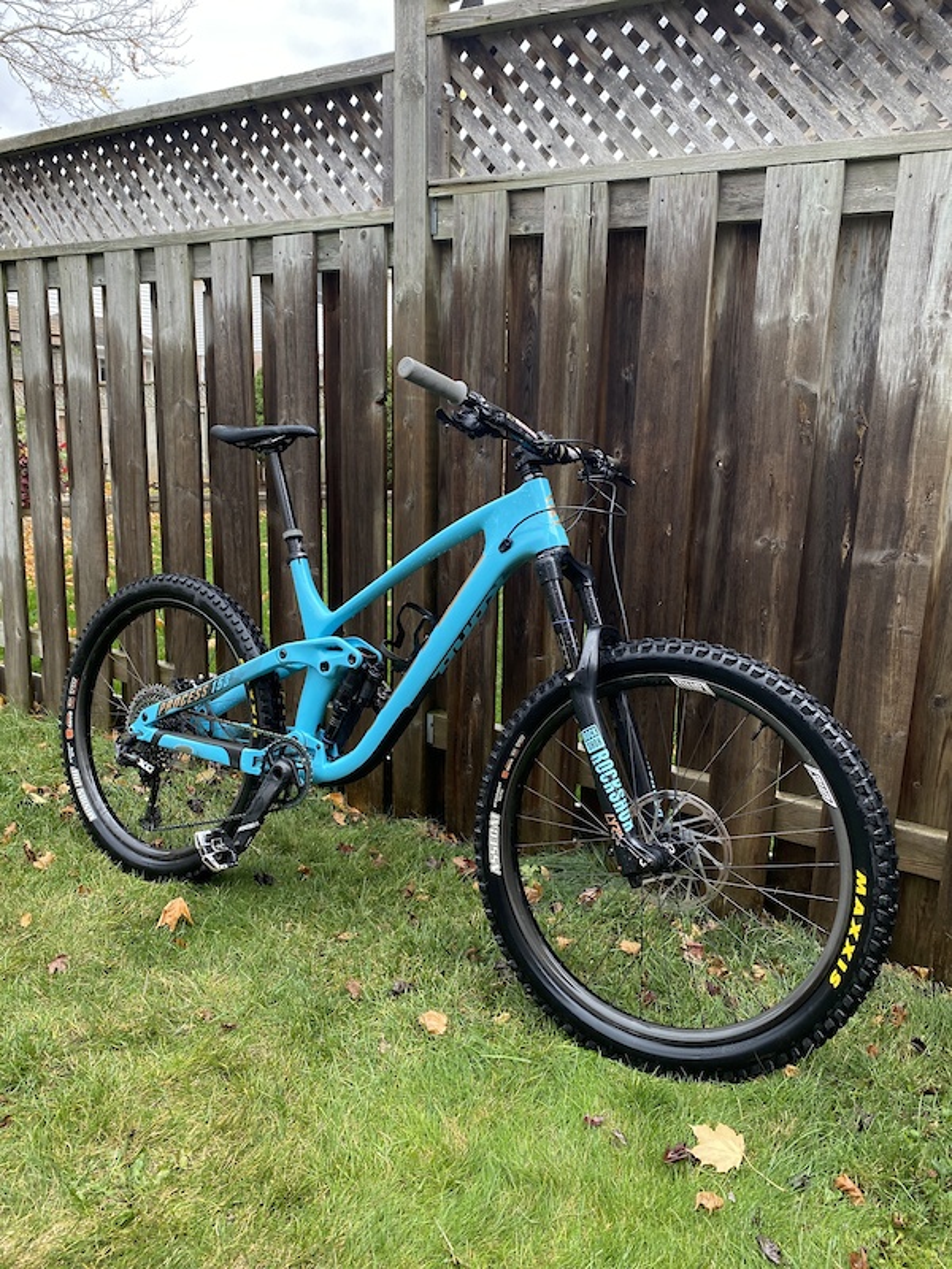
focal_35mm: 26
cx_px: 476
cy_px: 634
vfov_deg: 67.3
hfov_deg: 53.1
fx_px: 953
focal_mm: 4.25
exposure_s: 1/121
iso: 80
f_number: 1.8
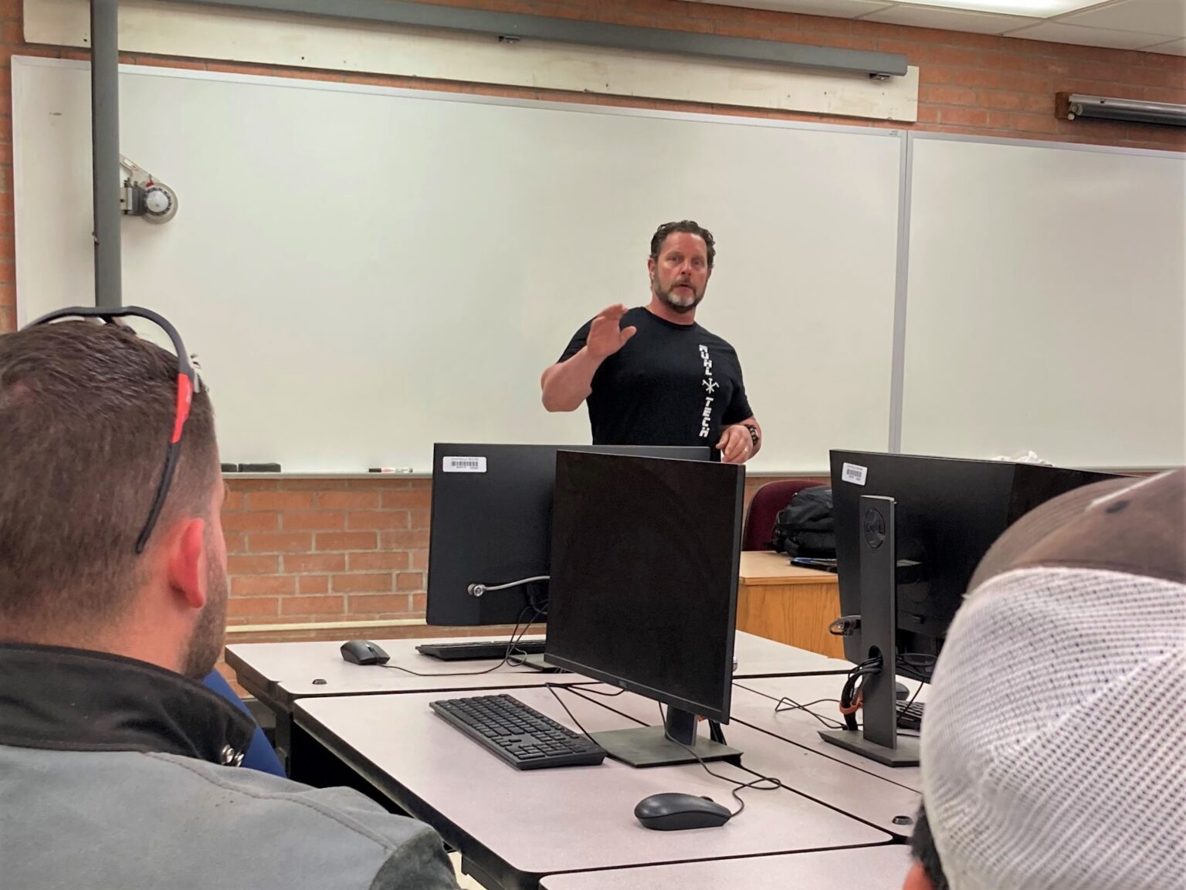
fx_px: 960
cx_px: 593
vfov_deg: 49.8
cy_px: 445
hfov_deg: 63.4
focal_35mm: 28
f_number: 1.8
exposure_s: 1/60
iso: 50
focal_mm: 3.99
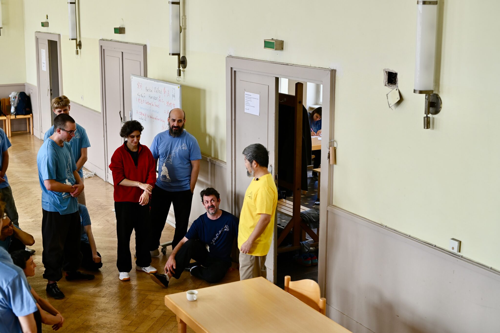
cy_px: 166
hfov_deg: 39.6
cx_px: 250
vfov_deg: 27.0
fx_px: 694
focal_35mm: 50
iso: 640
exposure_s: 1/80
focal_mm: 50
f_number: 1.4
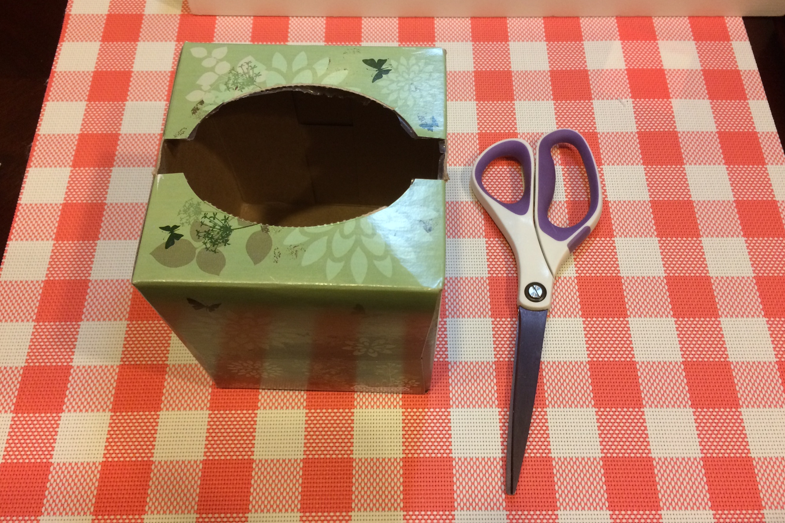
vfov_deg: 42.3
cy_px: 262
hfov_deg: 60.3
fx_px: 676
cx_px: 396
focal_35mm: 31
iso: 160
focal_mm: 4.15
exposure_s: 1/30
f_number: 2.2
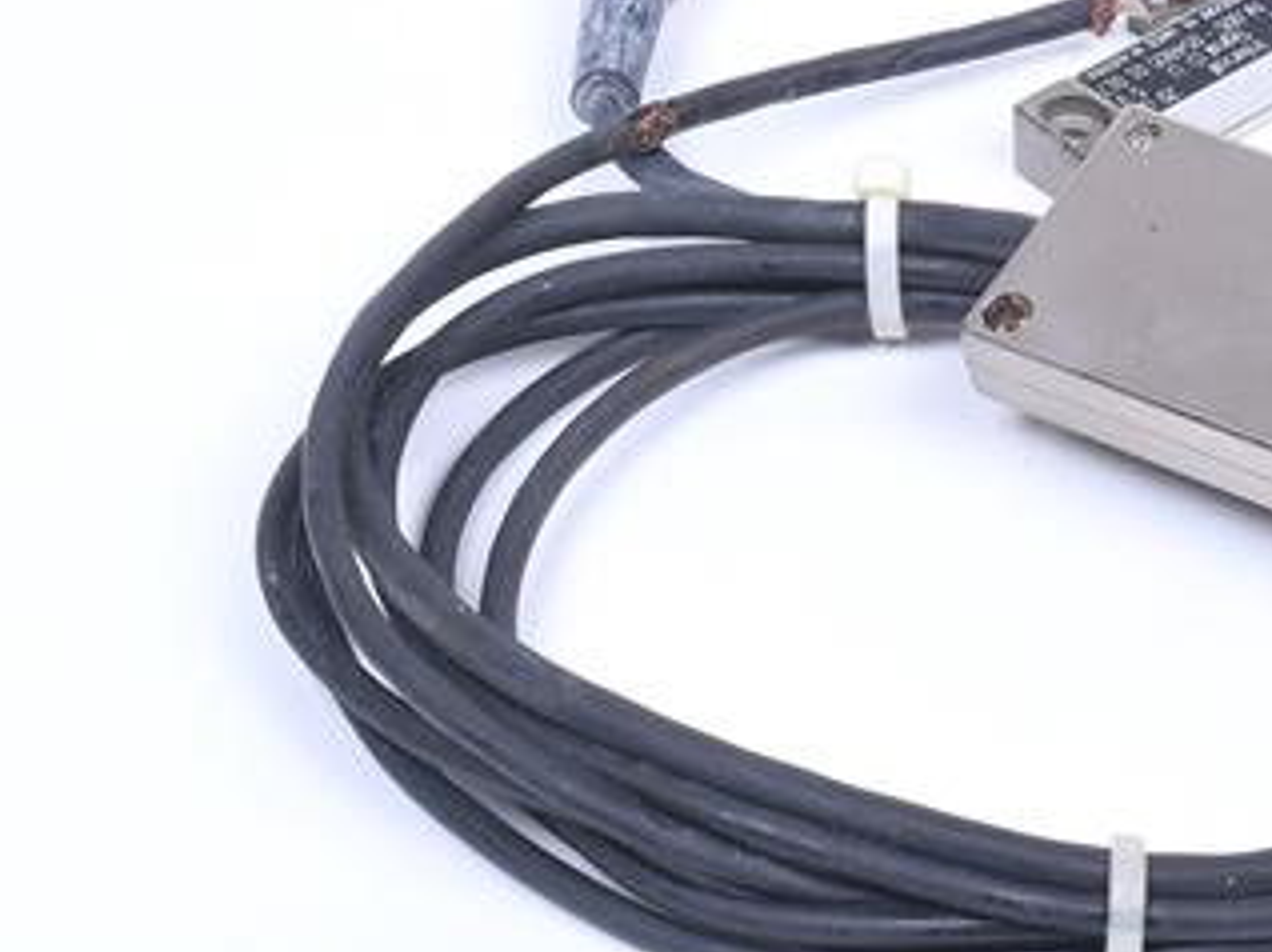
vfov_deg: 13.5
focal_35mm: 109
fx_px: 4002
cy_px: 328
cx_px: 1136
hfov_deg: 17.8
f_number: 16
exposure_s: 1/200
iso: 200
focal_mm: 40
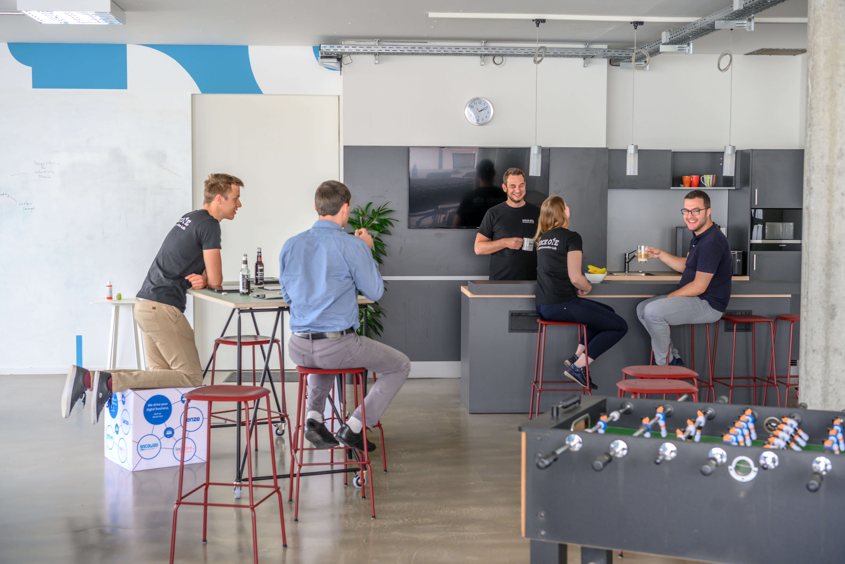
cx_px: 422
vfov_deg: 27.0
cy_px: 282
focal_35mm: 50
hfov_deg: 39.6
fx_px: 1174
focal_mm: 50
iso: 640
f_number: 5
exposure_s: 1/80
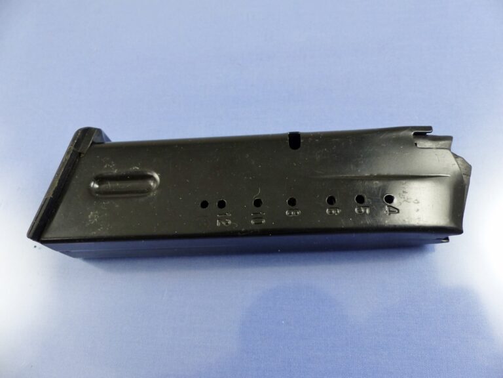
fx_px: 363
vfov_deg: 54.9
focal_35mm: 25
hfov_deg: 69.4
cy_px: 189
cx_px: 252
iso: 200
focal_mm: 4.5
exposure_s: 1/60
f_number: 2.8
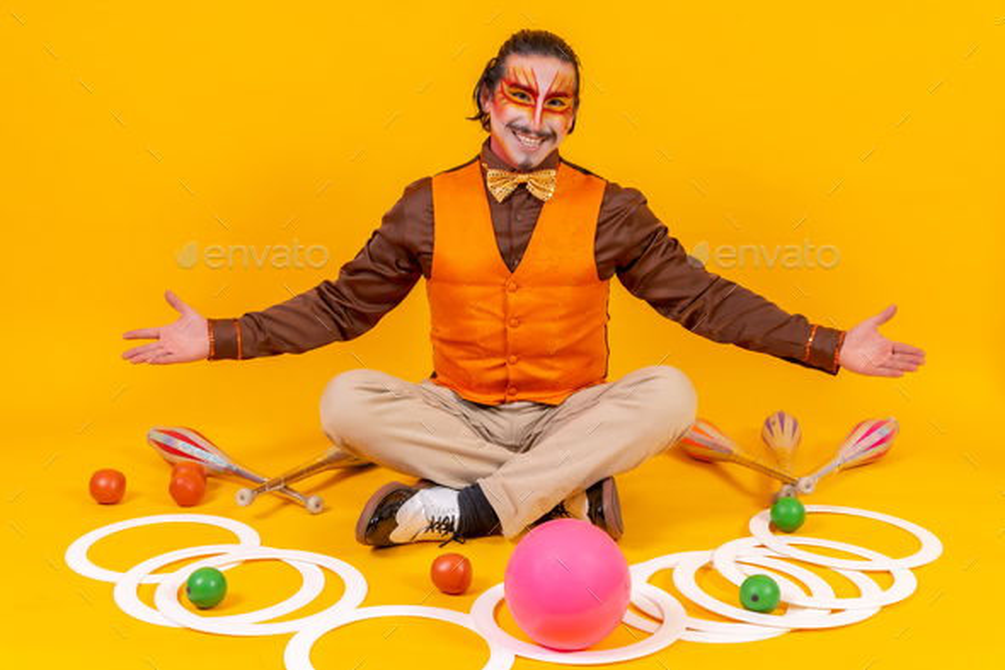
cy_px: 335
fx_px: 1340
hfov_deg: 41.1
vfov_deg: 28.1
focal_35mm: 48
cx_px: 502
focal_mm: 48
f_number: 8
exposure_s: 1/160
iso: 160
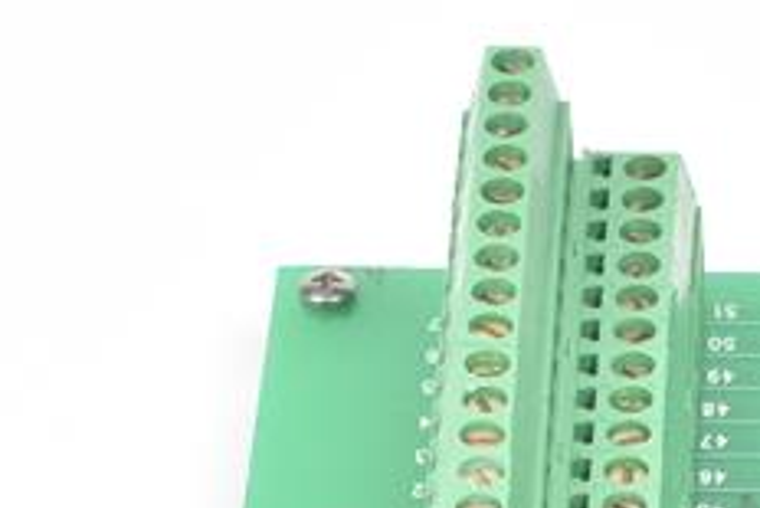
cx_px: 875
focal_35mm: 213
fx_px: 4505
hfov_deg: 9.5
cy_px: 626
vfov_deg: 6.4
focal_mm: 55
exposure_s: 1/200
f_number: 13
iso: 200
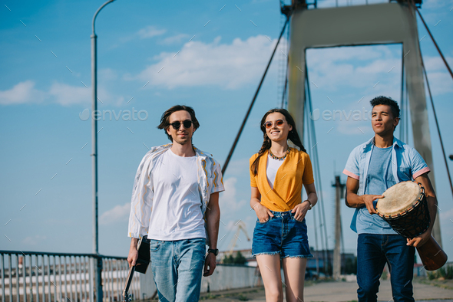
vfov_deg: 18.2
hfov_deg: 27.0
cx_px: 226
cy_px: 151
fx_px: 944
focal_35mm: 75
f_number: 3.5
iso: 100
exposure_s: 1/2000
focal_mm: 75
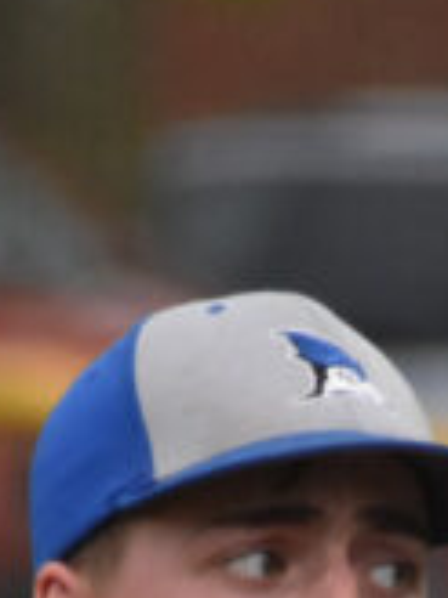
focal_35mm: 2909
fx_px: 50198
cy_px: 1107
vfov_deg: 0.7
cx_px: 379
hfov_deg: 0.5
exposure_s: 1/4000
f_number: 6.3
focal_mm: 300
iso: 1800
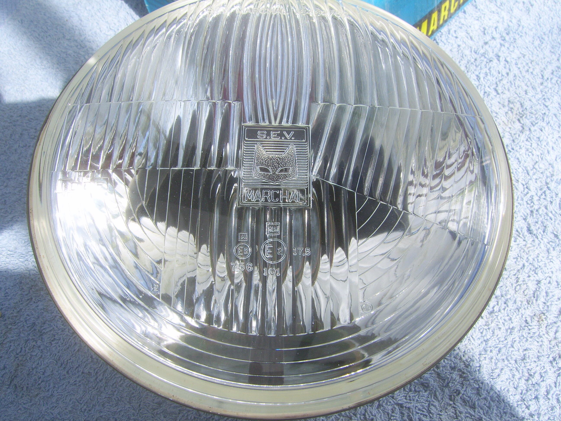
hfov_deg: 49.0
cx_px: 280
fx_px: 616
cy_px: 210
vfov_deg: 37.7
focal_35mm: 38
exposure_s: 1/200
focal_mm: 7.8
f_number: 6.4
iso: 50
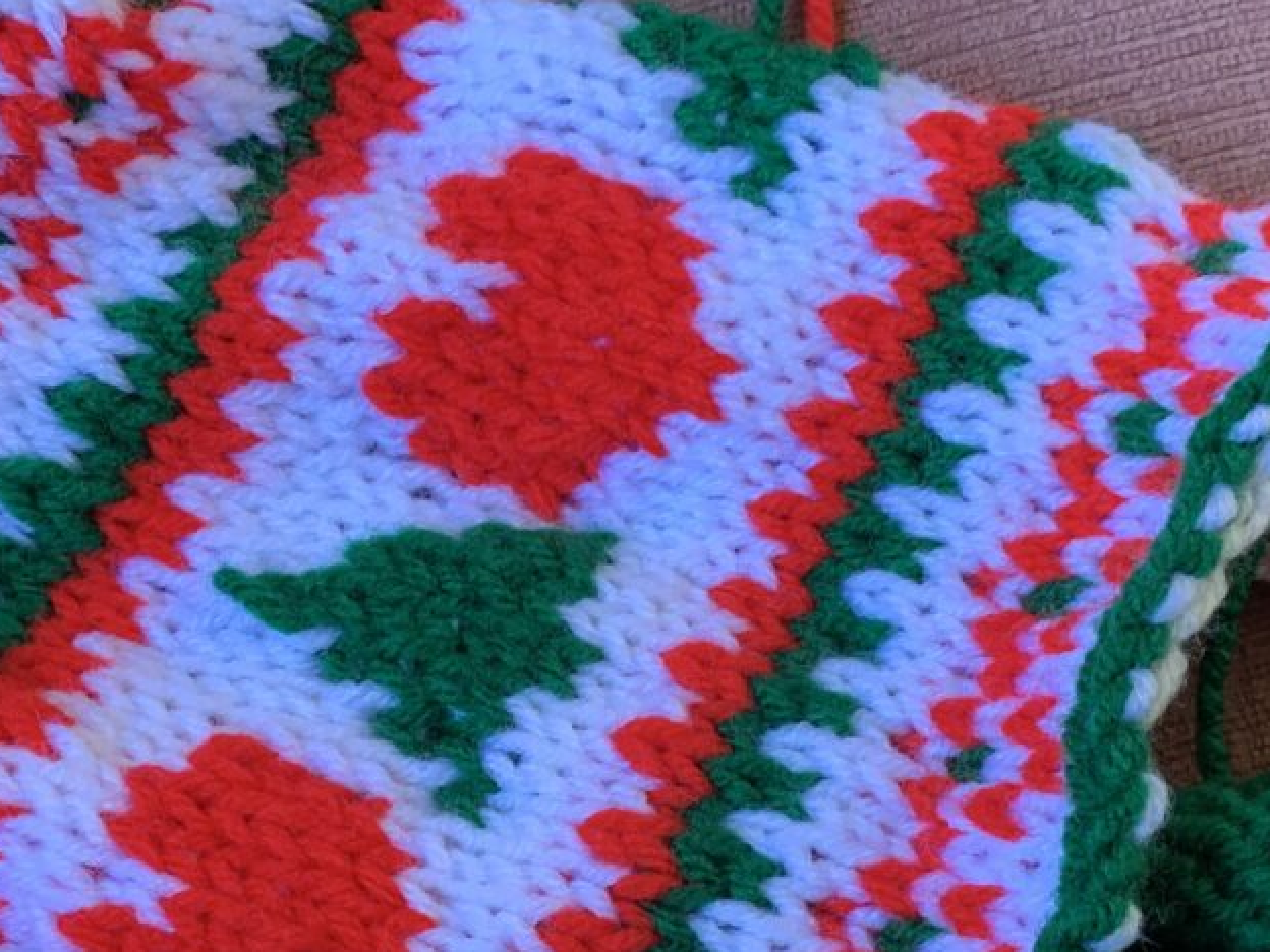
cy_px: 875
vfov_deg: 22.3
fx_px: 2348
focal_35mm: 64
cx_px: 637
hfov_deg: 30.3
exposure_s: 1/60
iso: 125
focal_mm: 4.25
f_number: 1.8
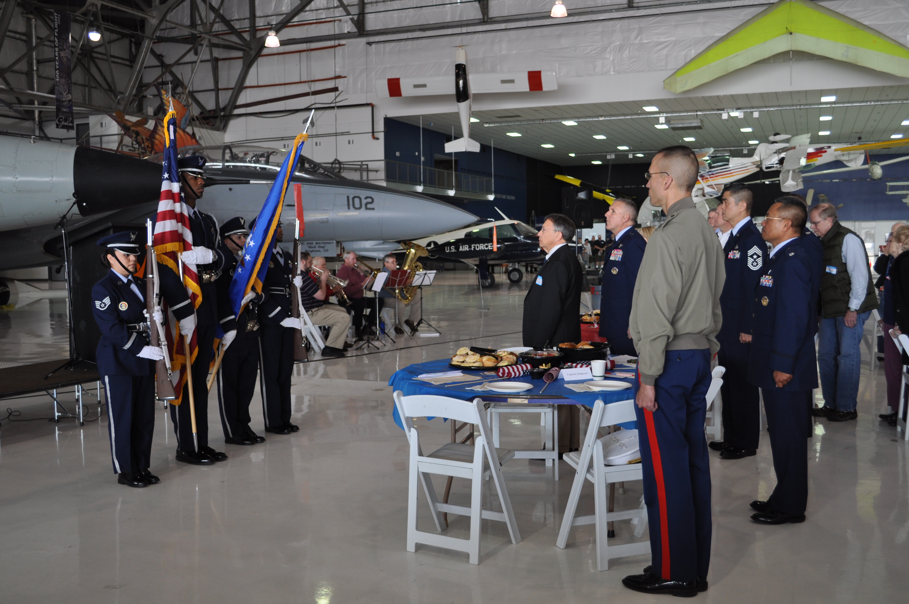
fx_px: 908
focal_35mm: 36
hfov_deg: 53.2
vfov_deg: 36.8
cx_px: 454
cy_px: 302
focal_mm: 24
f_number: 4
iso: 400
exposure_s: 1/60
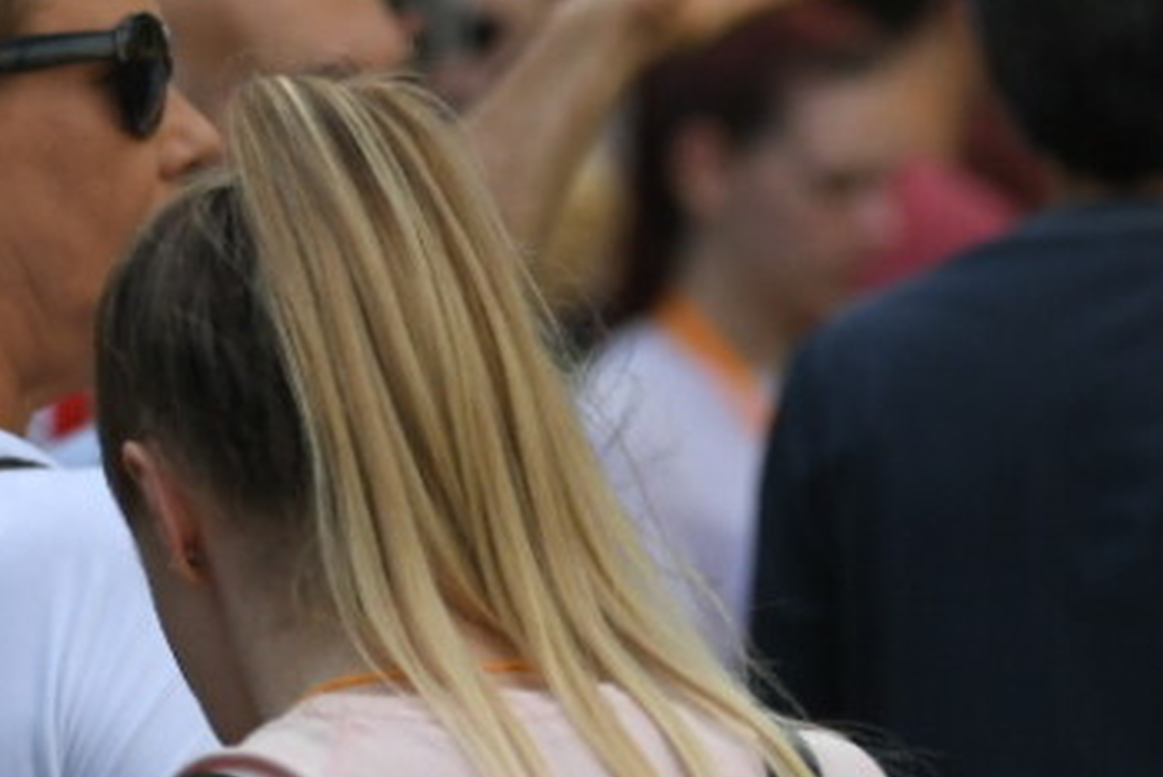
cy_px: -610
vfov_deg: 2.1
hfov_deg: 3.1
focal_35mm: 660
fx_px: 21329
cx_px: -983
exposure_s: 1/2000
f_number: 4
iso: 800
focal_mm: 150
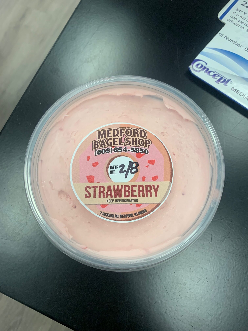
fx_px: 248
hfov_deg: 53.1
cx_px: 124
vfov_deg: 67.3
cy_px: 166
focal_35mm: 26
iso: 100
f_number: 1.8
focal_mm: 4.25
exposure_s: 1/95
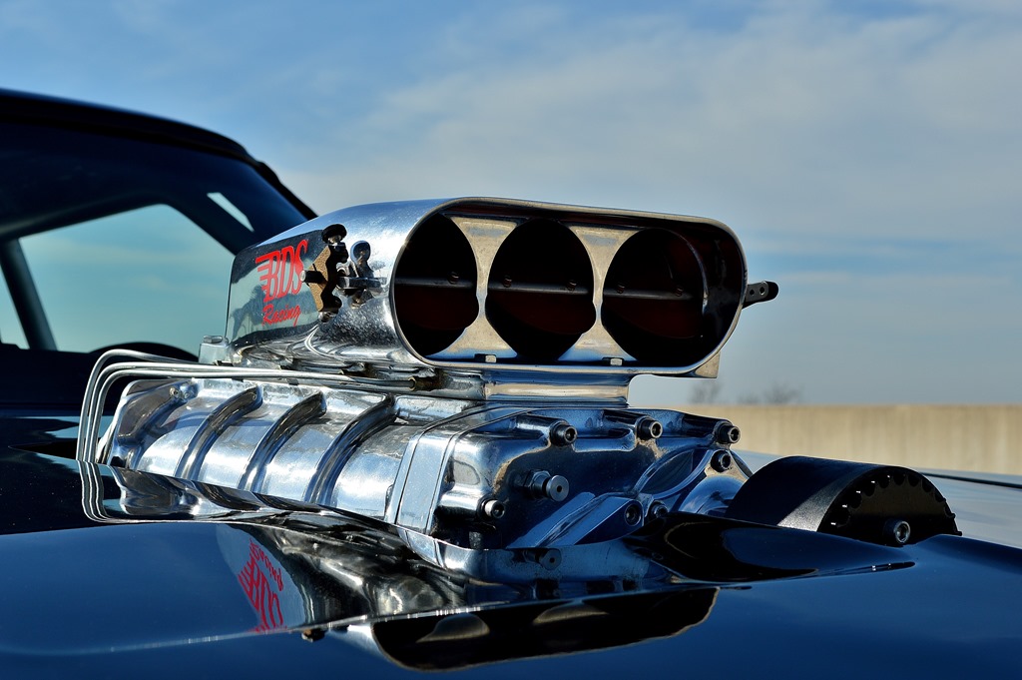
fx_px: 2042
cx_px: 511
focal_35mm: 72
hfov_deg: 28.1
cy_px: 340
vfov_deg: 18.9
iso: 100
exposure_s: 1/400
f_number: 10
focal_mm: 48
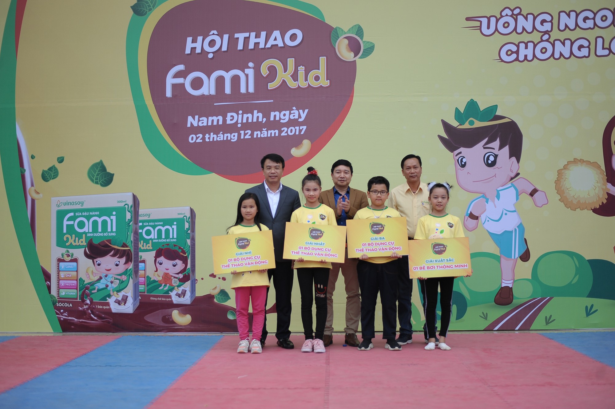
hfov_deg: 39.6
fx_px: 854
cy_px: 204
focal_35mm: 50
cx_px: 308
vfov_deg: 27.0
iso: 320
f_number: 1.8
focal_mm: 50
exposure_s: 1/2500
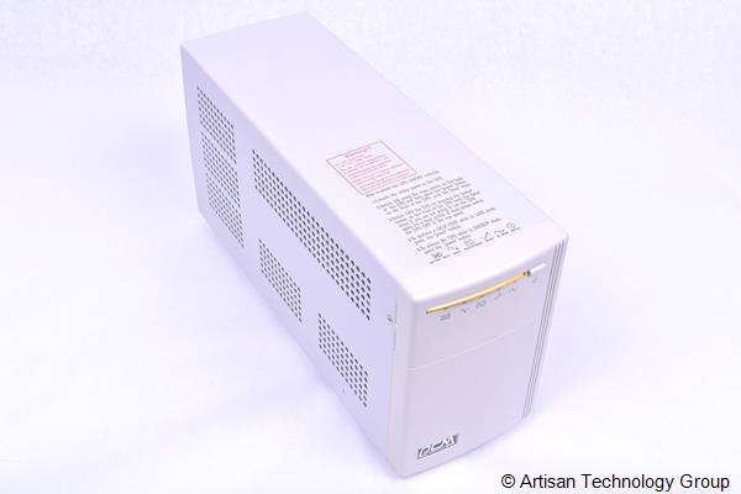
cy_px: 247
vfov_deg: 31.9
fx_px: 864
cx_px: 370
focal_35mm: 42
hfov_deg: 46.4
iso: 200
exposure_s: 1/200
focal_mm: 28
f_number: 13
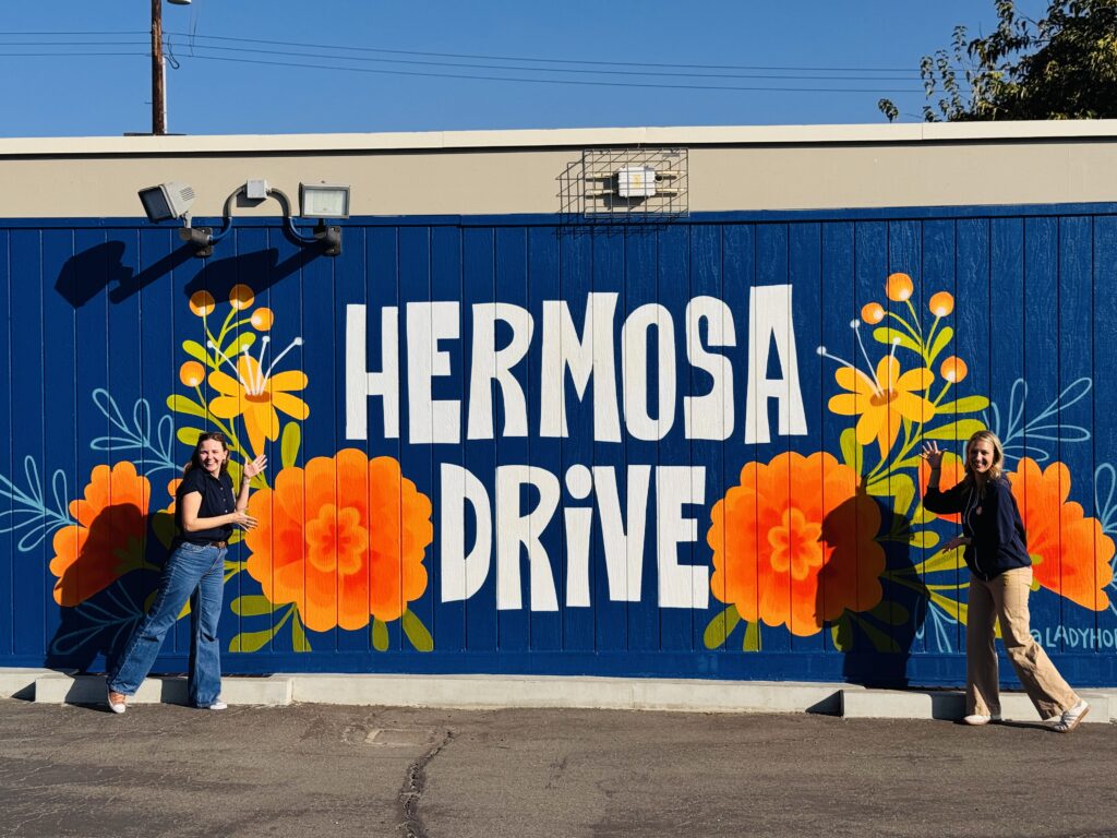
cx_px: 558
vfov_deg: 30.3
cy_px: 419
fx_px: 1549
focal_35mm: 48
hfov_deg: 39.7
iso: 64
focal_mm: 6.76
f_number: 1.78
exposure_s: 1/6410
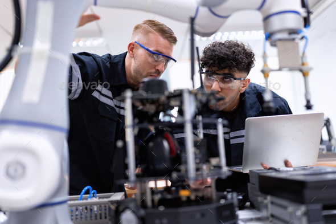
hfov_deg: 54.4
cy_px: 112
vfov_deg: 37.8
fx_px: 327
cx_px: 168
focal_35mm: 35
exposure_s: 1/500
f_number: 1.4
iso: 1000
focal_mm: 35
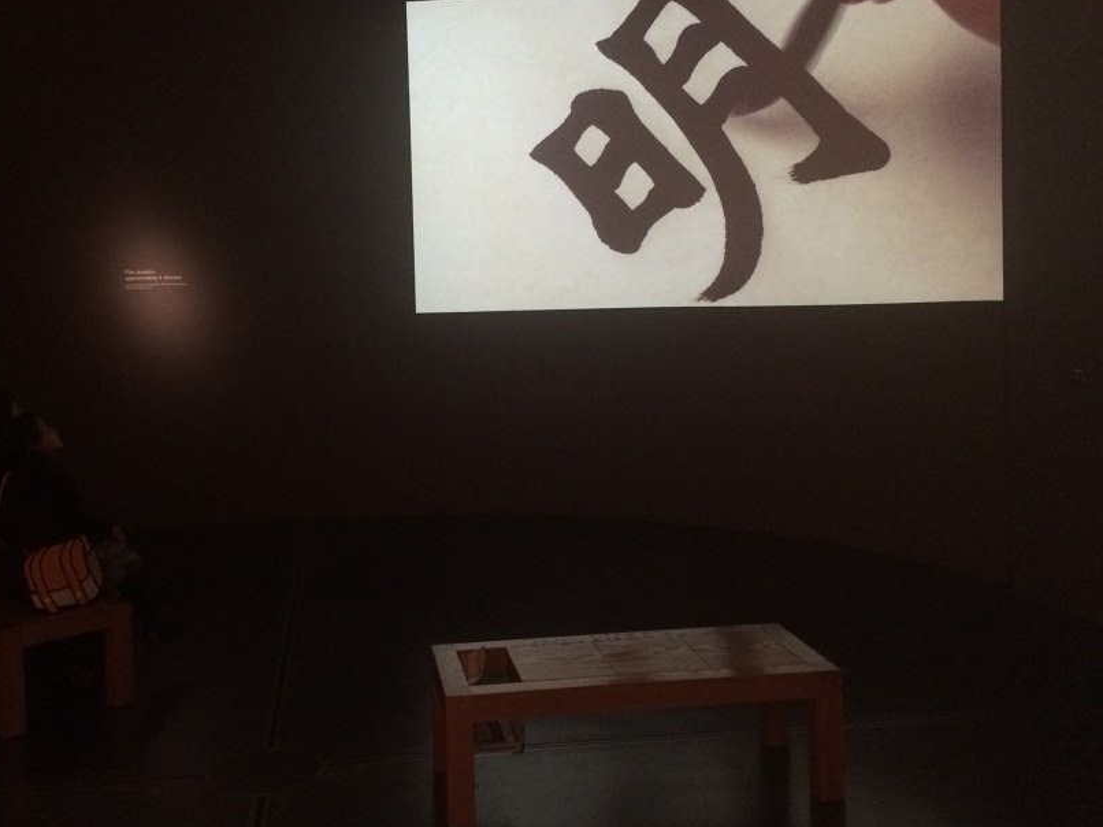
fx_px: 1147
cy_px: 346
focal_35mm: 36
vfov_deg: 39.5
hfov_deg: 51.3
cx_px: 495
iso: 250
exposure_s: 1/30
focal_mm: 4.15
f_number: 2.2
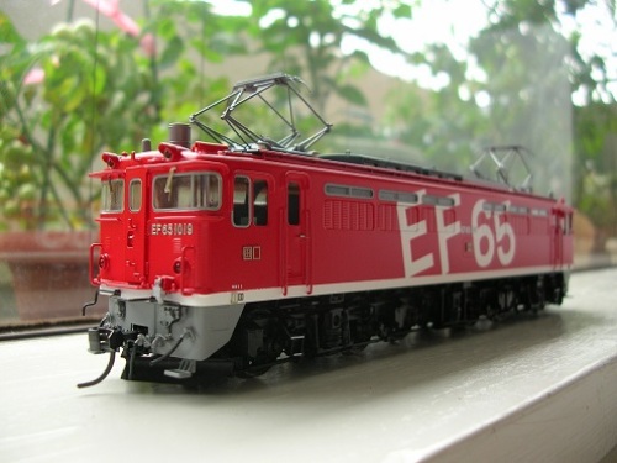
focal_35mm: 35
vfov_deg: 40.7
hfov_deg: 52.6
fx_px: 624
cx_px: 308
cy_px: 232
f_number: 2.8
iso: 50
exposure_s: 1/39
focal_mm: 5.8
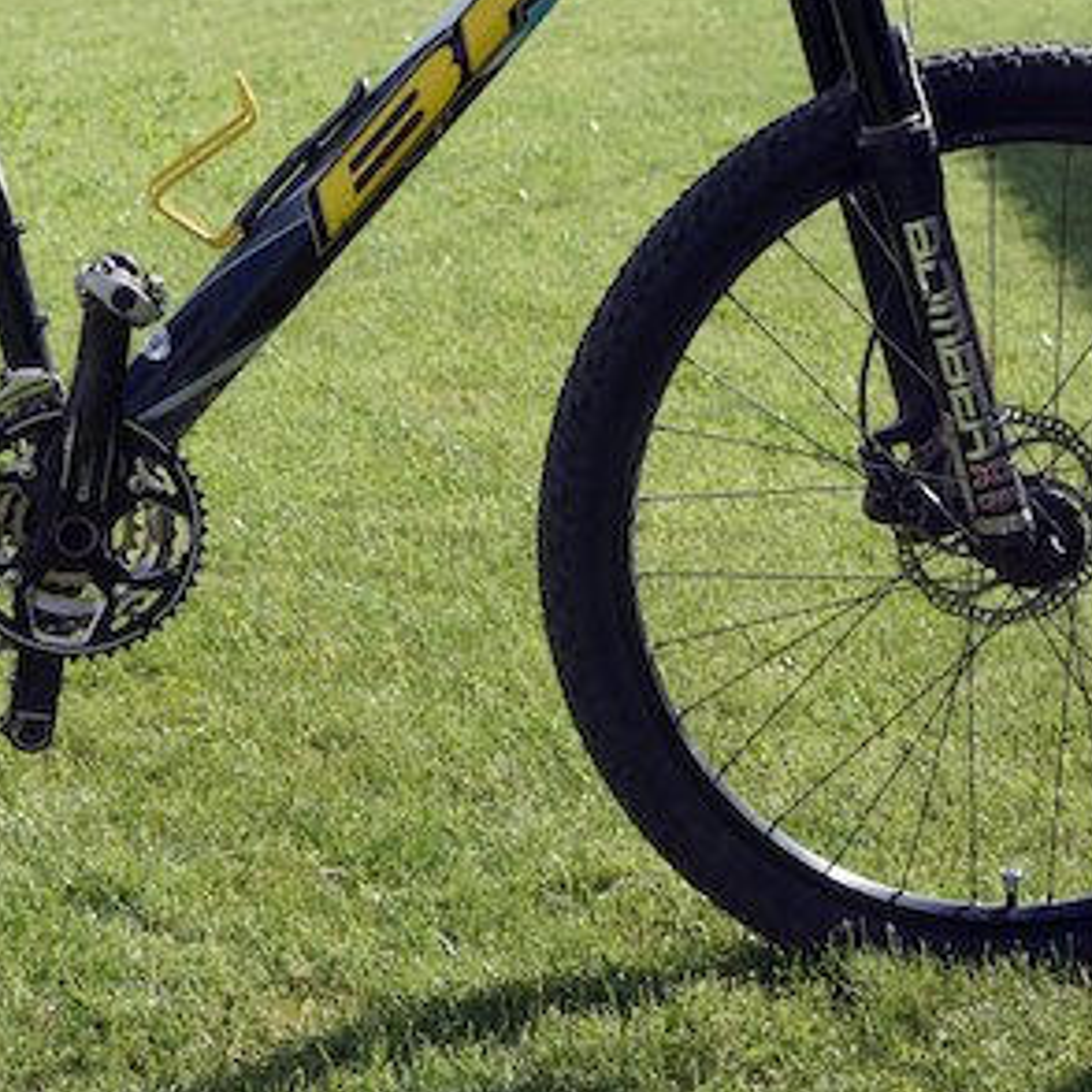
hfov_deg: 17.6
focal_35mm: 97
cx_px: 104
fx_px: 3462
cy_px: 253
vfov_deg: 17.8
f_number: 4.5
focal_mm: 28
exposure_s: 1/1000
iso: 200
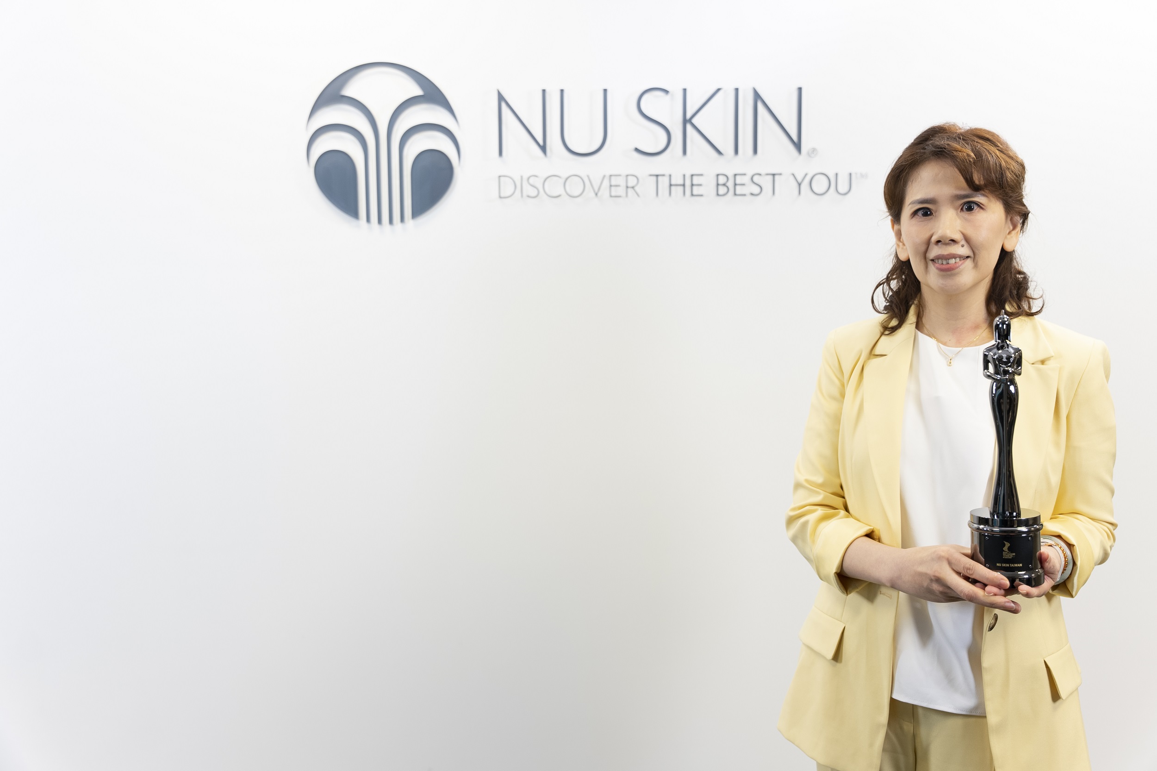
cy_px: 386
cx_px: 578
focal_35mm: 34
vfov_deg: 38.8
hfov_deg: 55.7
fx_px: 1096
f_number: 3.5
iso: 400
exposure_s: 1/60
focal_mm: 34.1
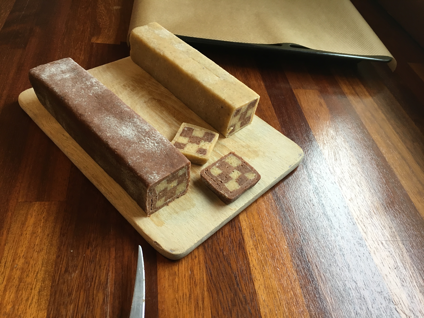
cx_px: 212
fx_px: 355
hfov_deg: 61.7
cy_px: 159
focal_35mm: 29
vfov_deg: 48.2
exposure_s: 1/33
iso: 50
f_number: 2.2
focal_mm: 4.15
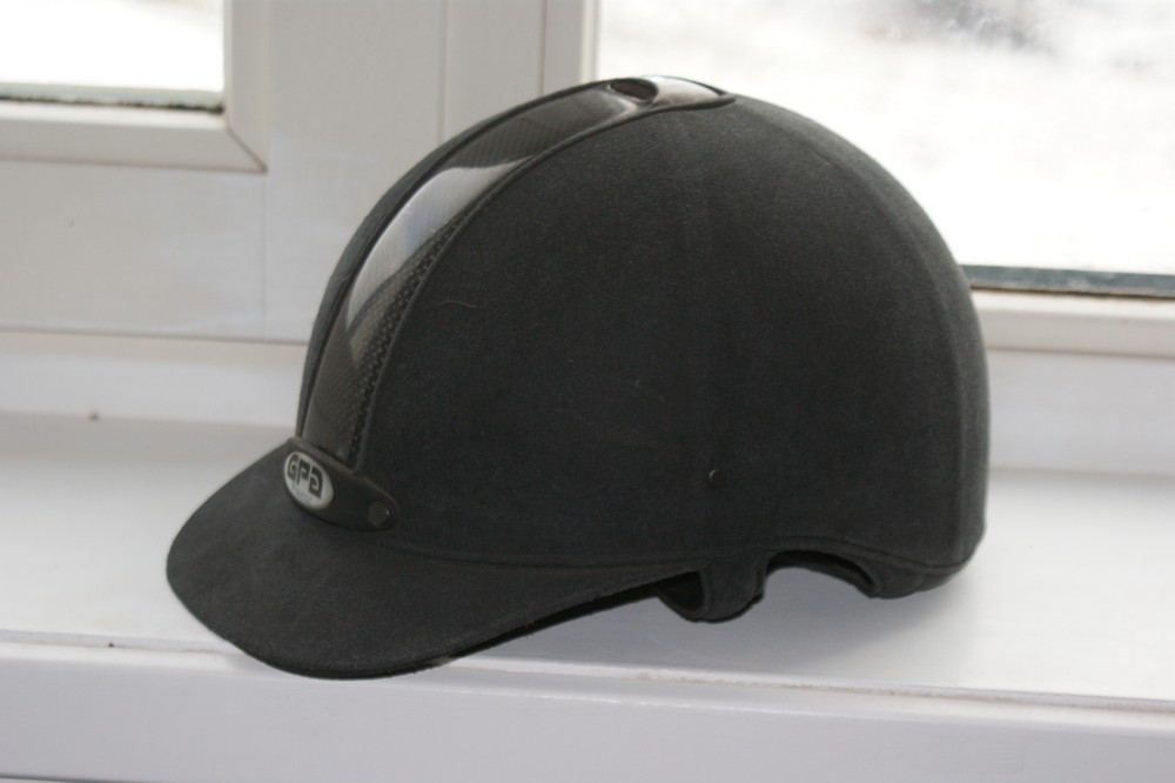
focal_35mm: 90
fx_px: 2936
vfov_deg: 15.2
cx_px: 588
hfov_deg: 22.6
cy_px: 392
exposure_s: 1/100
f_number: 5.6
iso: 400
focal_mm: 60
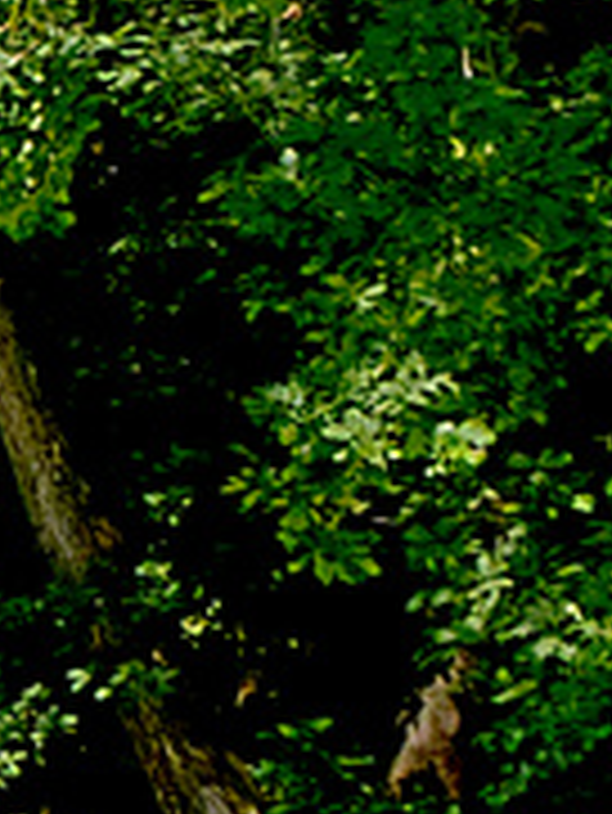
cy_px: 1331
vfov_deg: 9.2
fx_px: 4874
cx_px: -1616
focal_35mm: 207
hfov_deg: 6.2
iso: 50
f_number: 2.4
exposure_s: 1/654
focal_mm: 4.3
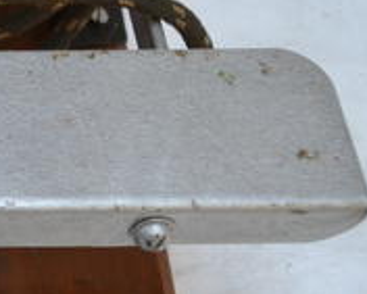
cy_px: 78
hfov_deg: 13.7
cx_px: -259
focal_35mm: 128
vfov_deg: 12.0
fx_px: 1391
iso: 400
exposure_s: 1/50
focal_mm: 20
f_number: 5
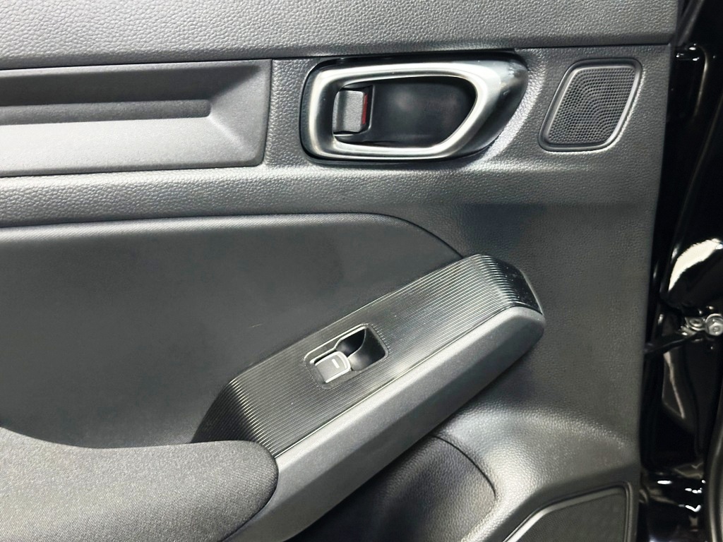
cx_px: 362
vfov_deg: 30.3
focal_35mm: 48
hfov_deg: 39.7
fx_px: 1003
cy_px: 271
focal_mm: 6.86
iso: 640
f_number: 1.78
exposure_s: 1/30
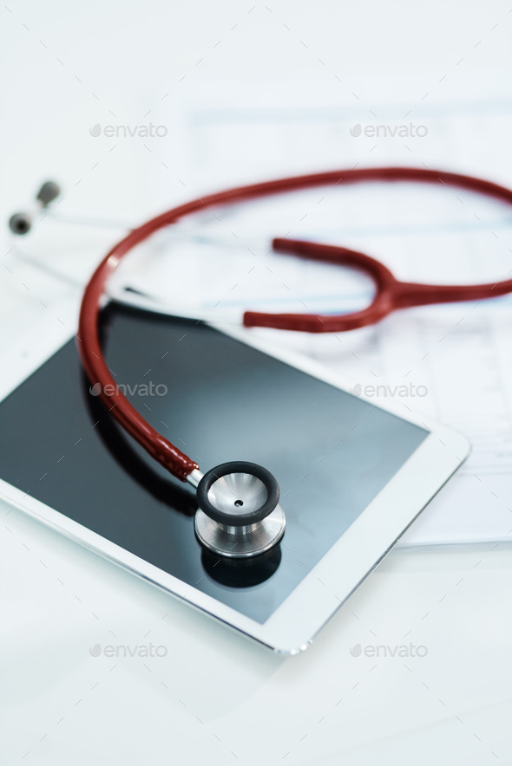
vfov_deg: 23.9
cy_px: 383
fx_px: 1812
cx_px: 256
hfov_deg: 16.1
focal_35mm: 85
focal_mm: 85
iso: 200
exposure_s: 1/320
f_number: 2
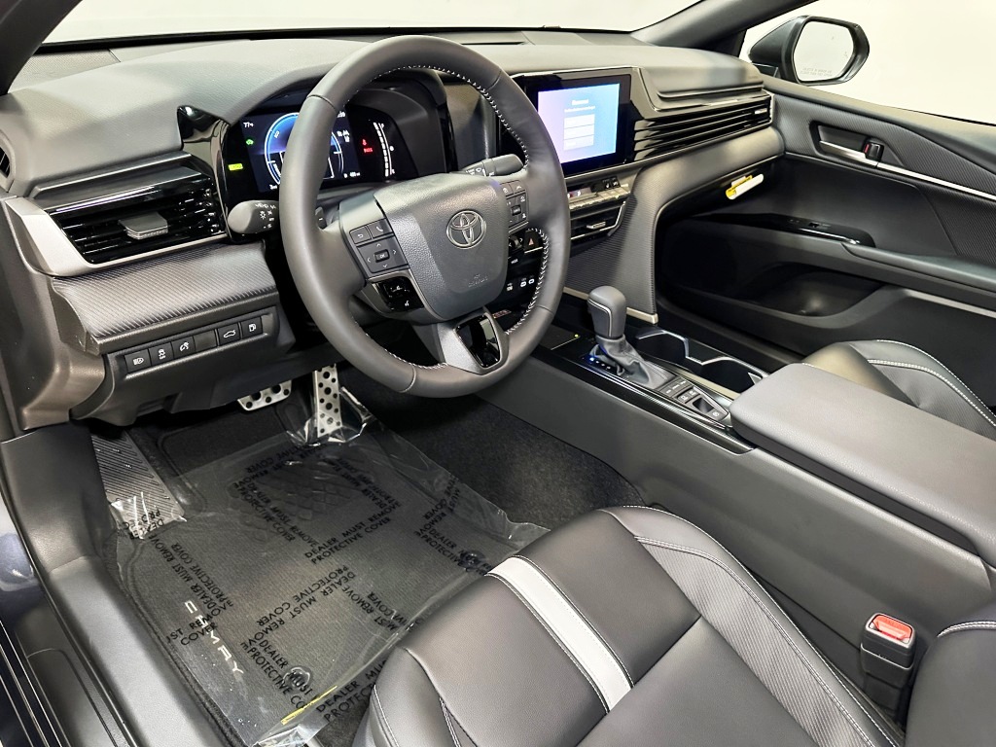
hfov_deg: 71.6
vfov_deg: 56.8
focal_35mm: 24
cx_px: 498
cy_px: 374
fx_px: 691
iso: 1000
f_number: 1.78
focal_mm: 6.86
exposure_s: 1/30
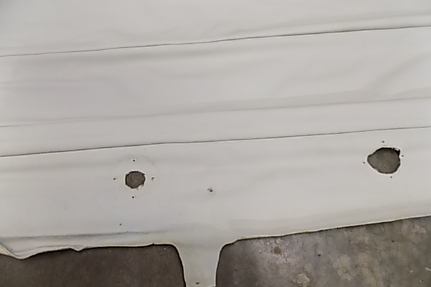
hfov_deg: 73.8
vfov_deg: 53.1
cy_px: 151
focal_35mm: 24
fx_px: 287
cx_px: 216
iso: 320
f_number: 3.1
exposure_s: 1/30
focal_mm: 4
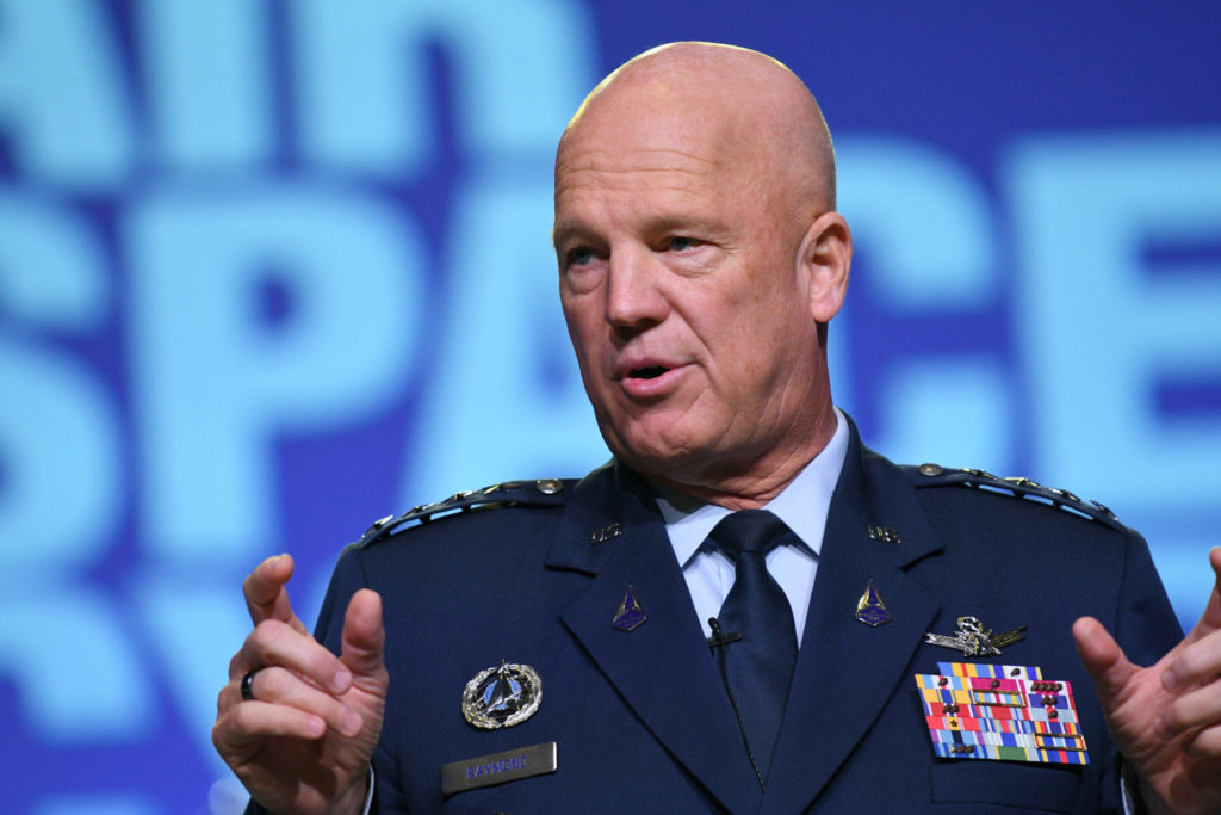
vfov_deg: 4.6
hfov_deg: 6.9
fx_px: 10176
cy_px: 408
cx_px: 610
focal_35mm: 300
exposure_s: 1/500
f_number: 3.2
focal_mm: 200
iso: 2000
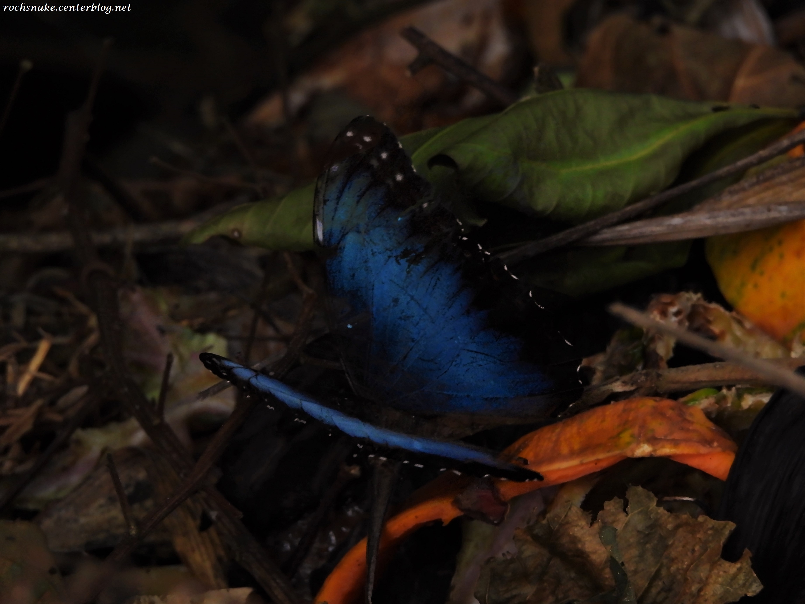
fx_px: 15115
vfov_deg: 2.3
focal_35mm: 650
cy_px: 302
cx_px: 402
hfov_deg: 3.1
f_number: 5.6
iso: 800
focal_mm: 116
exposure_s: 1/400
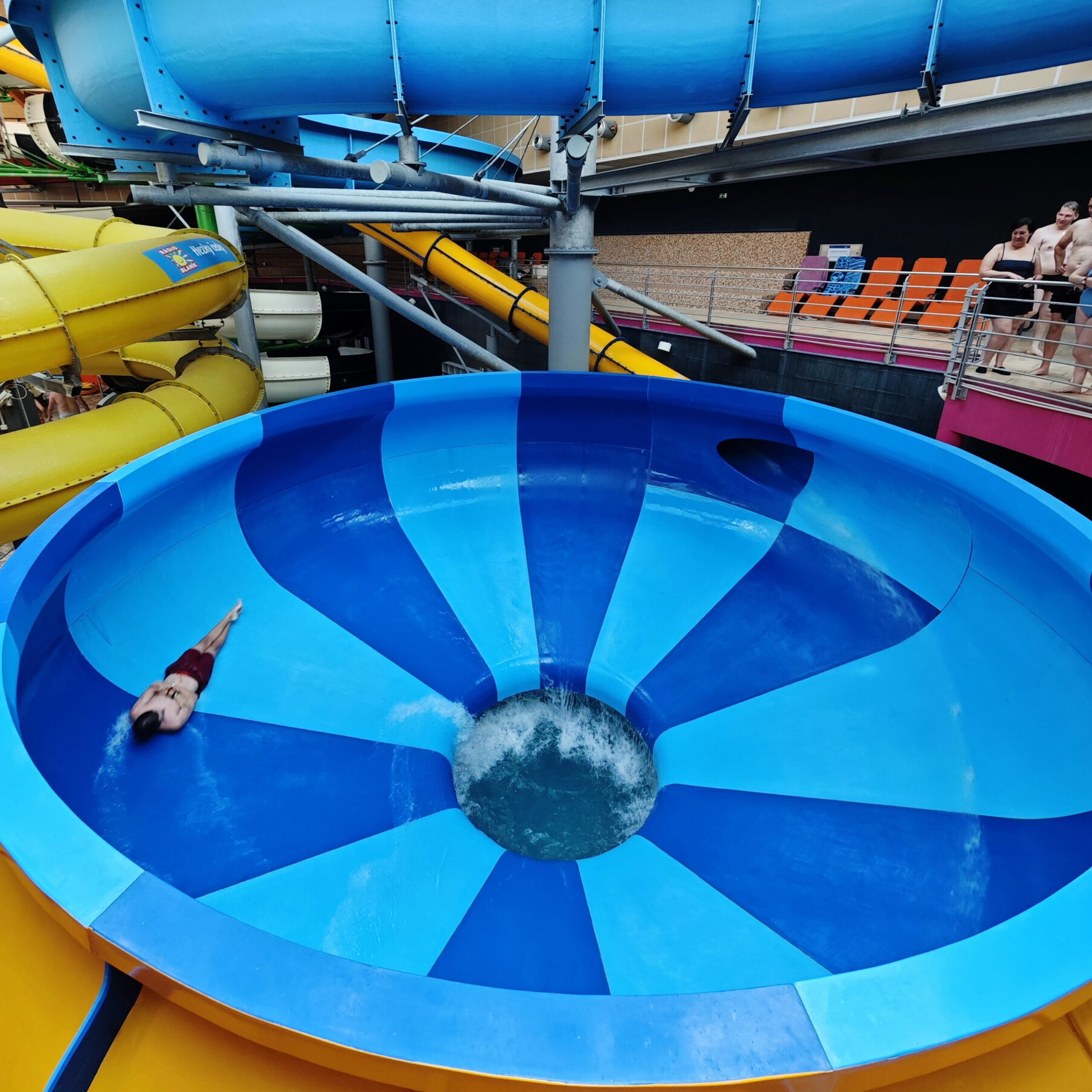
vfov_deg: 90.0
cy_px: 437
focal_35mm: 15
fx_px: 535
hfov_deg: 91.1
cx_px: 527
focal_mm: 2.03
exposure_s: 1/110
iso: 50
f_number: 1.8
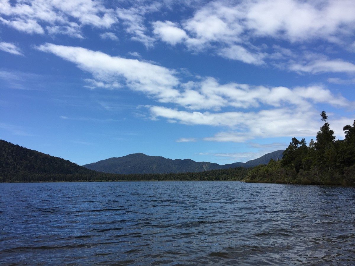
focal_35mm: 29
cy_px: 133
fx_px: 297
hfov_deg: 61.7
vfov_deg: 48.2
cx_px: 178
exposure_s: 1/3300
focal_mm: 4.15
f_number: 2.2
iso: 32
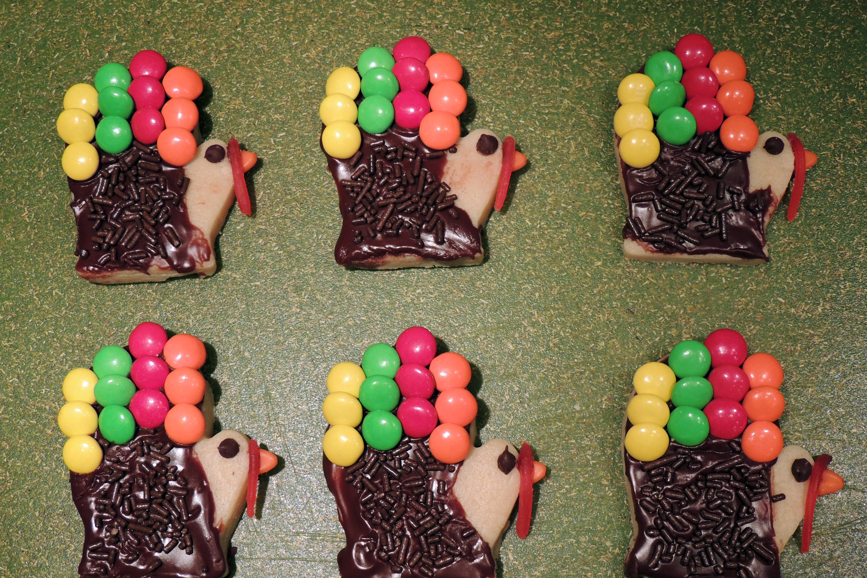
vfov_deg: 29.8
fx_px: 1084
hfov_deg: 43.6
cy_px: 324
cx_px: 433
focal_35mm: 45
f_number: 3.4
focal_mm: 7.6
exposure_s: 1/50
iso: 180
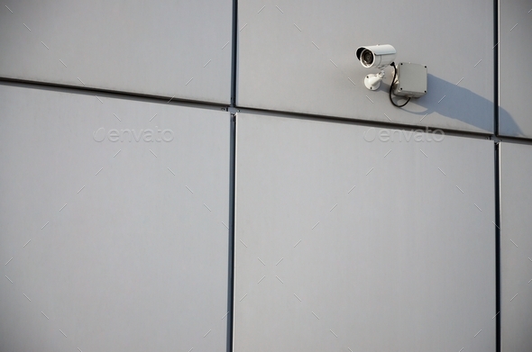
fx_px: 2323
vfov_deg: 8.7
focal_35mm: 158
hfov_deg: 13.1
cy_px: 176
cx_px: 266
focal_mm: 105
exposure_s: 1/640
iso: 250
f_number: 6.3
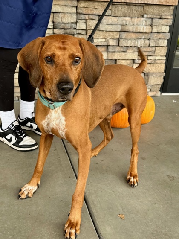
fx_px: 165
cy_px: 120
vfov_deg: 71.6
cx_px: 90
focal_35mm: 24
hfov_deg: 56.8
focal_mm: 6.86
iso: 64
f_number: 1.78
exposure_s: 1/121
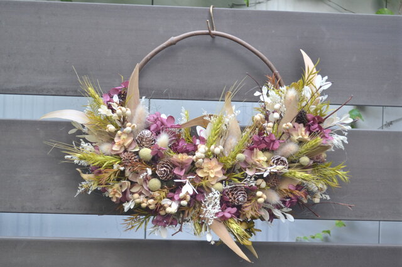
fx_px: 636
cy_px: 134
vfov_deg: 23.8
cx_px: 201
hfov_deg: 35.1
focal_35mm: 57
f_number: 5
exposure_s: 1/50
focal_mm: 38
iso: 400
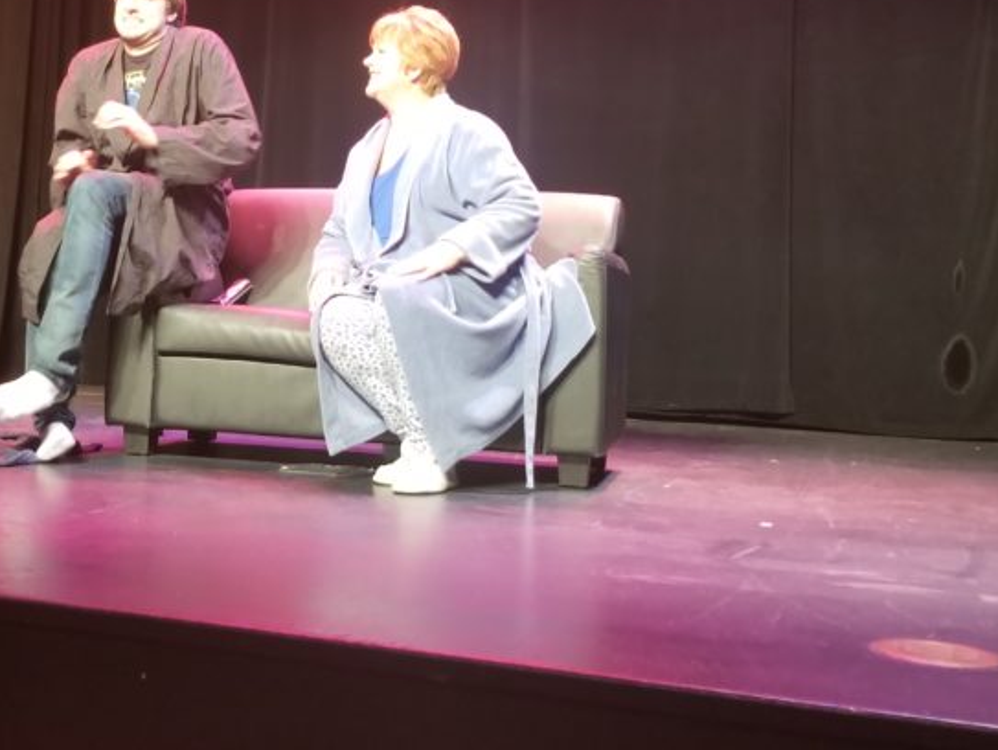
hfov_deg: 38.1
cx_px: 279
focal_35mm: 49
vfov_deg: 29.3
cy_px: 208
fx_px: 1414
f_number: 1.7
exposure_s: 1/40
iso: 160
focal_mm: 4.25
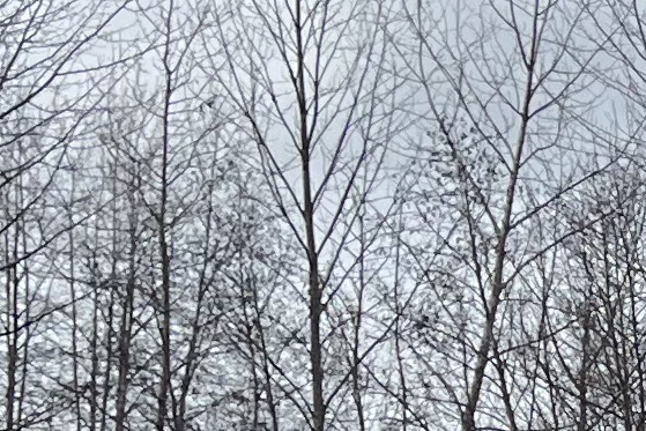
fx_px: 3500
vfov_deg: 6.8
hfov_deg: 8.8
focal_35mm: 195
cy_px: 864
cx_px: 1909
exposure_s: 1/3623
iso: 50
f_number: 1.6
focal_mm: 5.1
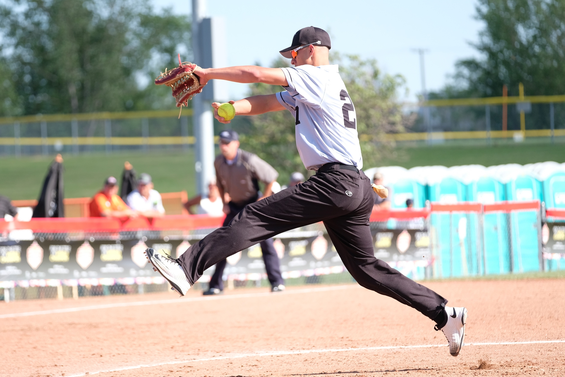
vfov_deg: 6.5
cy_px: 188
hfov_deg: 9.8
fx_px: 3295
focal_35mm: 210
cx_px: 282
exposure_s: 1/2000
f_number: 2.8
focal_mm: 140
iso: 400
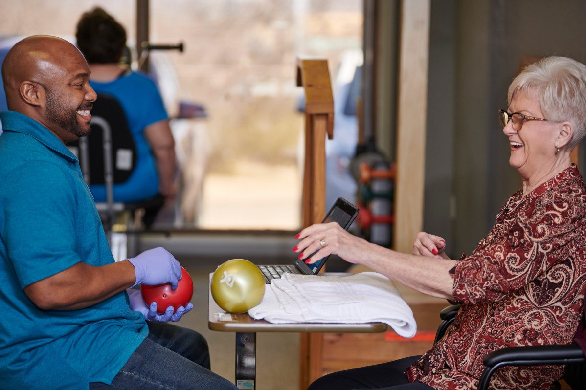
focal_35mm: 102
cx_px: 293
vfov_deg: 13.4
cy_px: 195
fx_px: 1660
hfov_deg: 20.0
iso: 100
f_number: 2.8
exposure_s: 1/125
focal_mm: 102
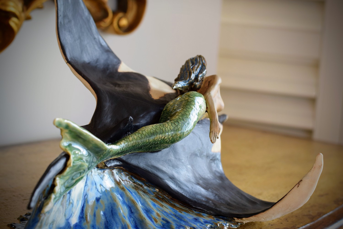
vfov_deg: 18.2
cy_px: 114
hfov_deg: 27.0
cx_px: 172
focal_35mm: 75
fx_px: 715
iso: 400
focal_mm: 50
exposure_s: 1/125
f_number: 5.6
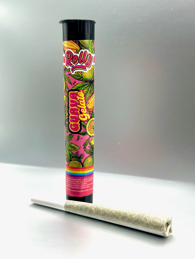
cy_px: 130
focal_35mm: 48
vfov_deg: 39.7
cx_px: 98
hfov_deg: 30.3
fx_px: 361
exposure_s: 1/623
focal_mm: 6.86
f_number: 1.78
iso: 80
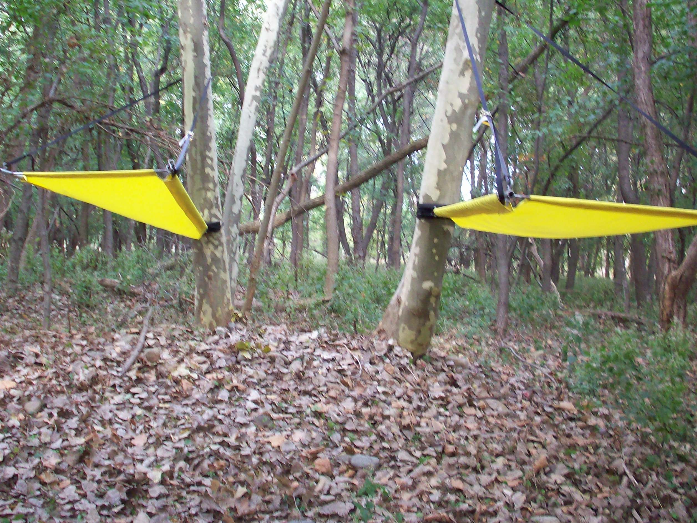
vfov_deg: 32.2
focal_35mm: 45
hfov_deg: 42.1
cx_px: 339
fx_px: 906
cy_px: 234
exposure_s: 1/39.8
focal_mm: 6.2
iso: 160
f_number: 2.8
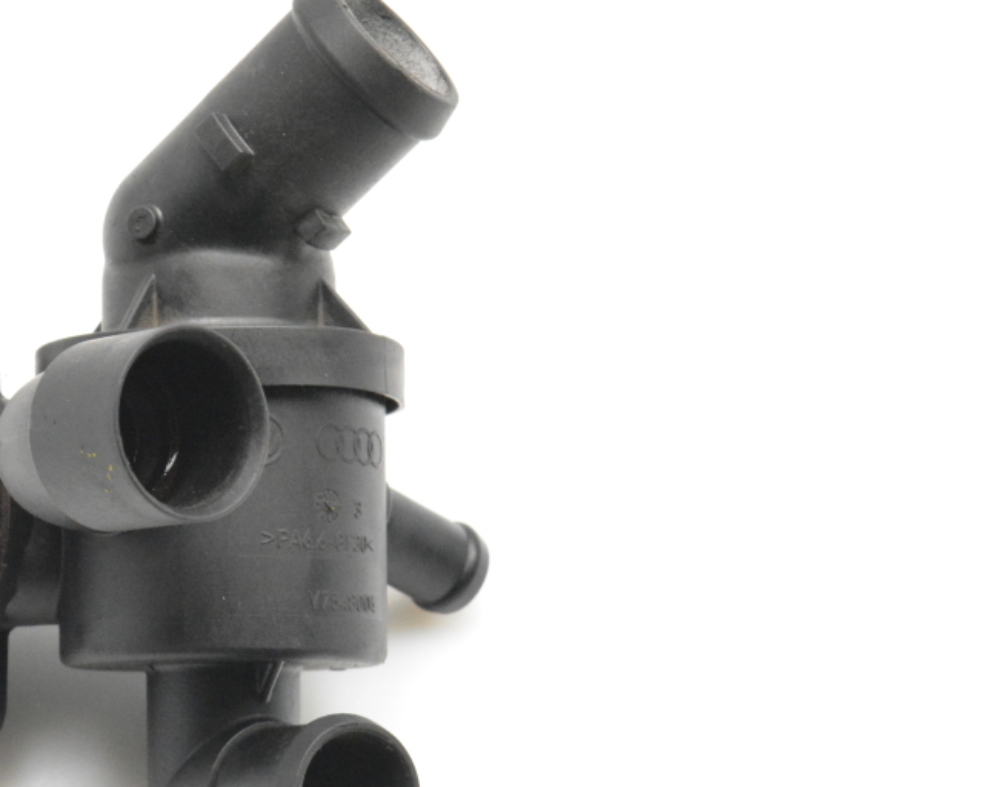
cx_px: 218
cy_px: 446
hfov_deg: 15.5
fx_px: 3604
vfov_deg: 12.5
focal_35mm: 124
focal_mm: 55
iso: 6400
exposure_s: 1/400
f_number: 10
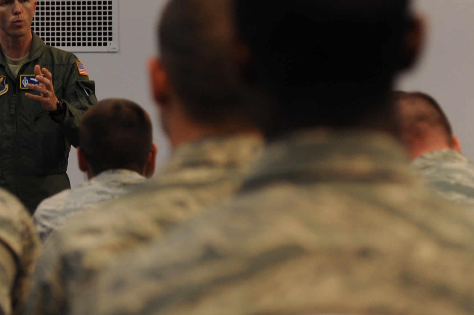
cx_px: -8
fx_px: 3131
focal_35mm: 238
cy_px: 55
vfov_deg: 5.8
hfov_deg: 8.6
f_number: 4.5
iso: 640
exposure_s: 1/60
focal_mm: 86
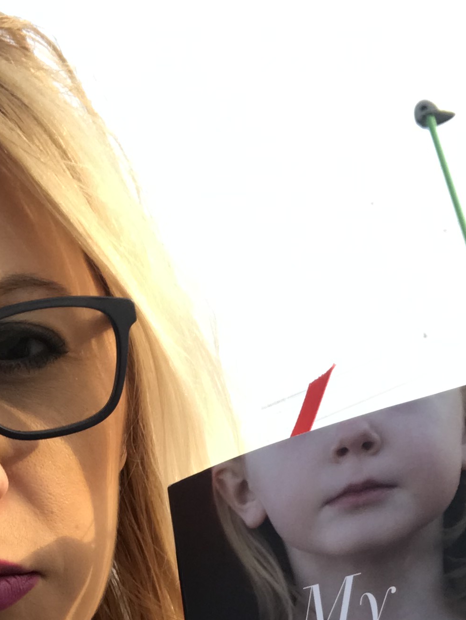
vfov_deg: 24.7
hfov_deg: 19.7
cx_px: 242
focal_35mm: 75
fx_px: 1345
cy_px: 633
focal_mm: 2.87
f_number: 2.2
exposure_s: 1/100
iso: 25
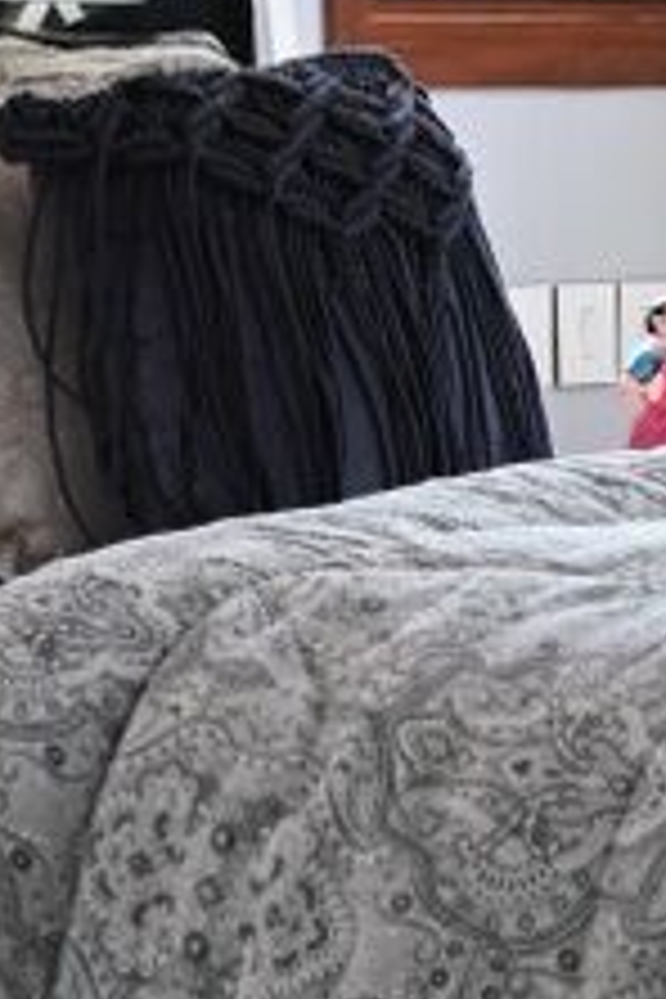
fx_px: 5106
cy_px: 40
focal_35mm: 184
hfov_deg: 7.3
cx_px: -522
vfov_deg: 11.1
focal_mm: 34
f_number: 9
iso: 100
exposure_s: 1/1.3
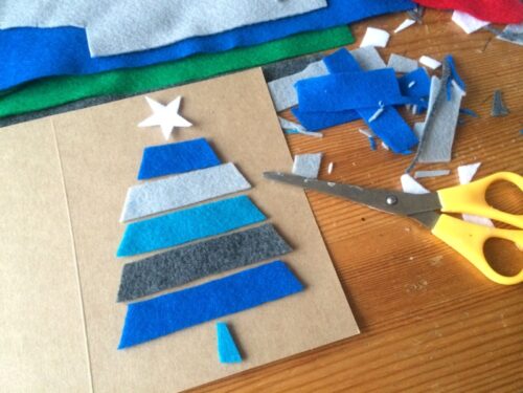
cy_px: 196
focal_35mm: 30
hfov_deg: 60.0
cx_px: 262
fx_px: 453
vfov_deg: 46.8
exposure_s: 1/15
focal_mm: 4.12
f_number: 2.2
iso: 320
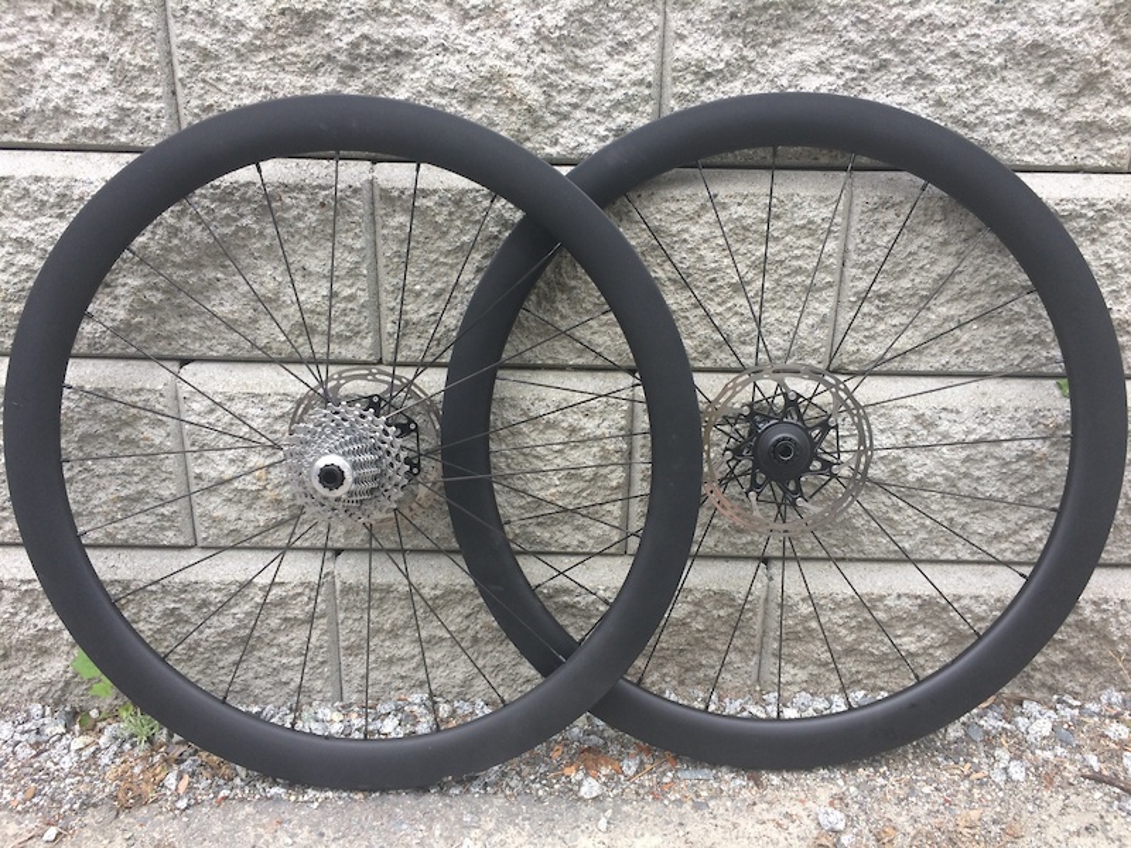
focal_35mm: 29
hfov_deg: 61.7
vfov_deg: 48.2
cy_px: 424
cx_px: 566
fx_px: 948
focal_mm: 4.15
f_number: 2.2
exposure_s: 1/138
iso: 32
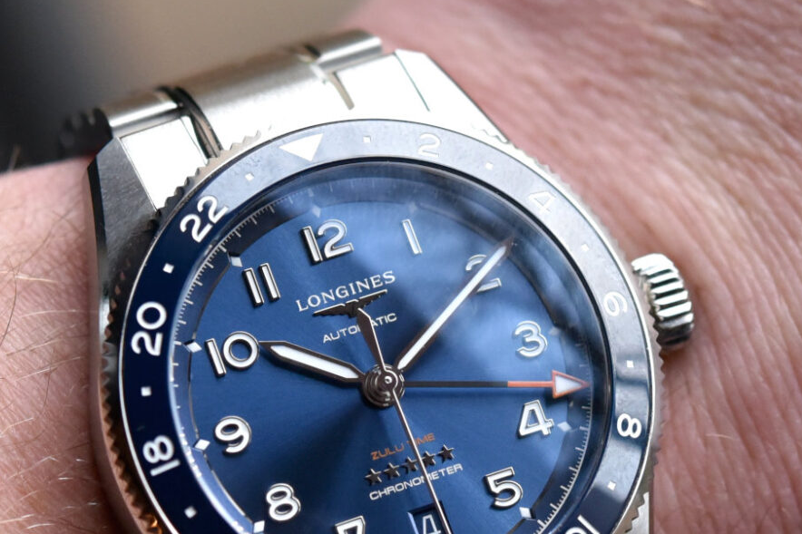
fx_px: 3096
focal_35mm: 139
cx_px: 370
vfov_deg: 9.8
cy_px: 500
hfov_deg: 14.8
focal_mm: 60
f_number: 5.6
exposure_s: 1/1600
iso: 2000
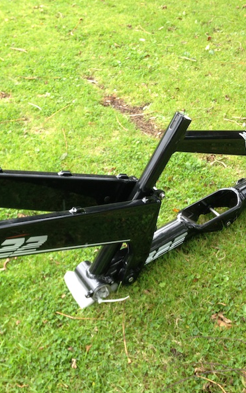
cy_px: 197
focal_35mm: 47
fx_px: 504
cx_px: 99
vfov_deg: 42.6
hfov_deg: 27.4
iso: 64
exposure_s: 1/60
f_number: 2.4
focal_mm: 4.12
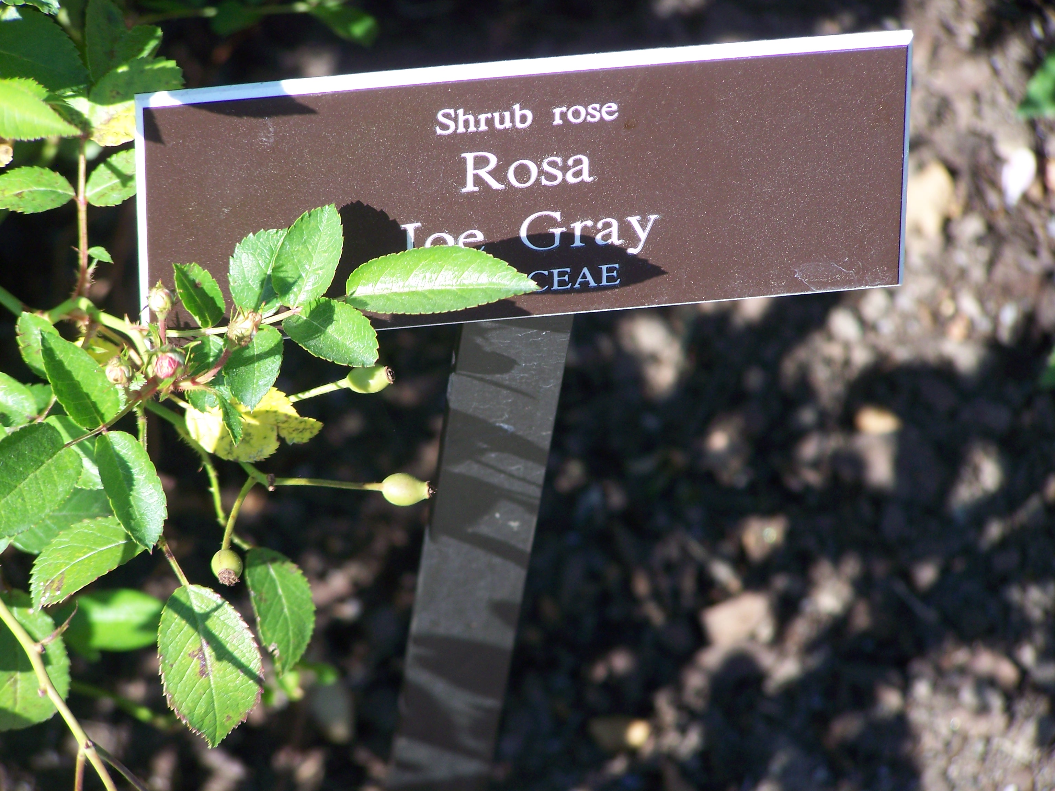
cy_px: 396
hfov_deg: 9.1
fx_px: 6644
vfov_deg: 6.8
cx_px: 528
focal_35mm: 218
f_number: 3.3
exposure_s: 1/320
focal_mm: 36.2
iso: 64
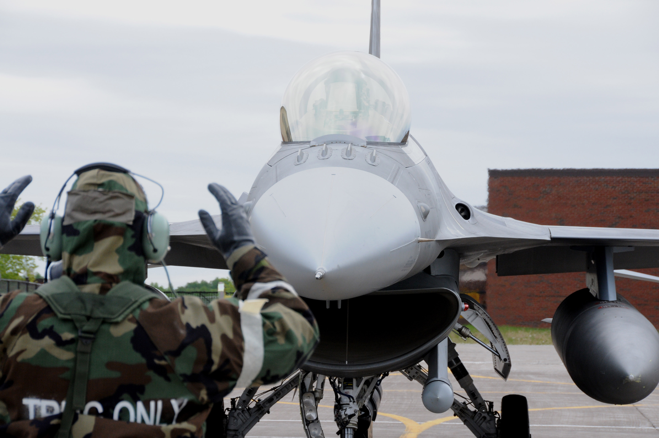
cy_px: 219
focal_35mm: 158
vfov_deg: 8.7
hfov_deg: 13.1
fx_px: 2880
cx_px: 330
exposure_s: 1/500
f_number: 11
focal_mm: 105
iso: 640
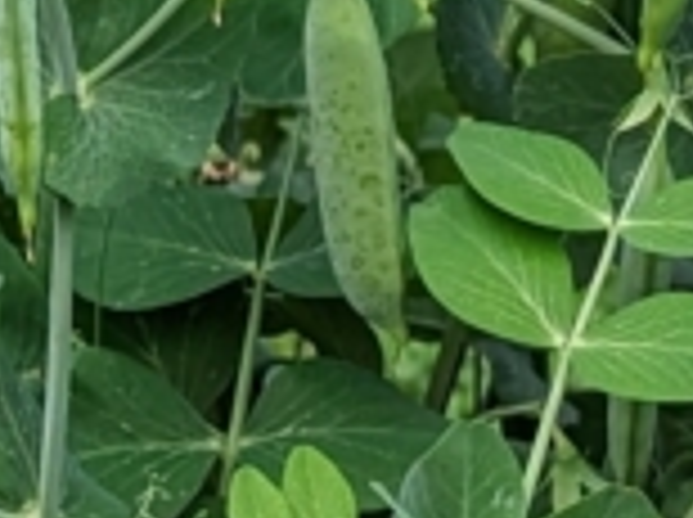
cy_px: 617
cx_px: 272
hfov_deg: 8.3
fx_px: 4797
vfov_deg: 6.1
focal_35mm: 240
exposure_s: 1/1143
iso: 57
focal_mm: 6.81
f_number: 1.85
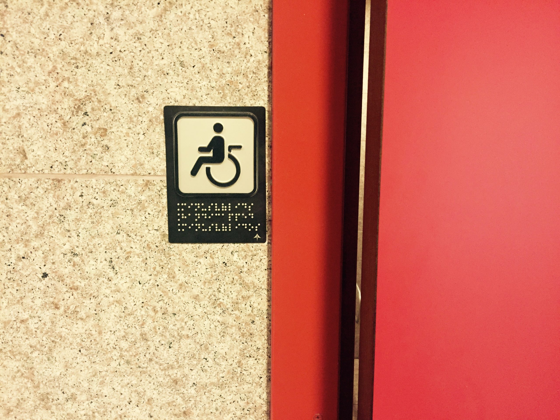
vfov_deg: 48.2
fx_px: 469
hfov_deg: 61.7
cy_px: 210
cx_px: 280
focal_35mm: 29
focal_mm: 4.15
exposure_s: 1/30
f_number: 2.2
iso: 200
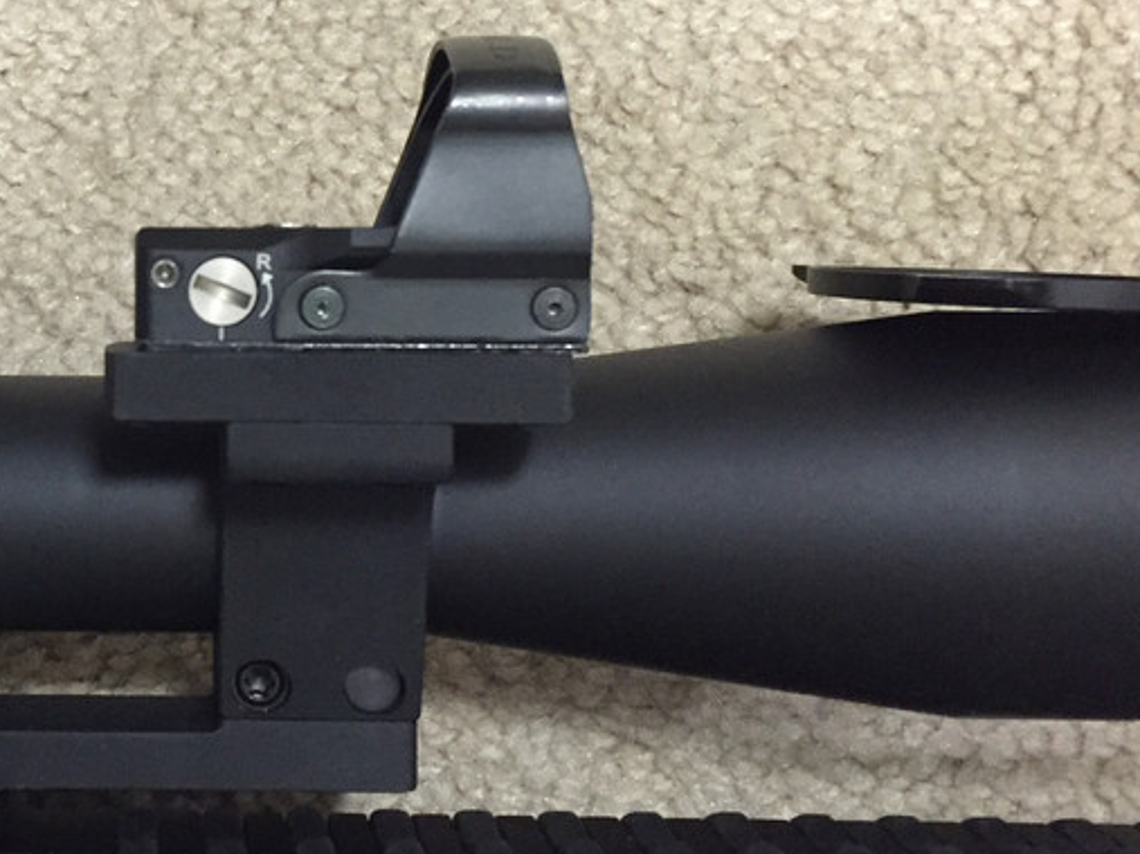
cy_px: 205
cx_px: 109
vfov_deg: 23.7
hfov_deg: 30.3
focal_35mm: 61
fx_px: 2008
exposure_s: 1/15
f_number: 2.2
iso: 320
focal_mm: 4.15
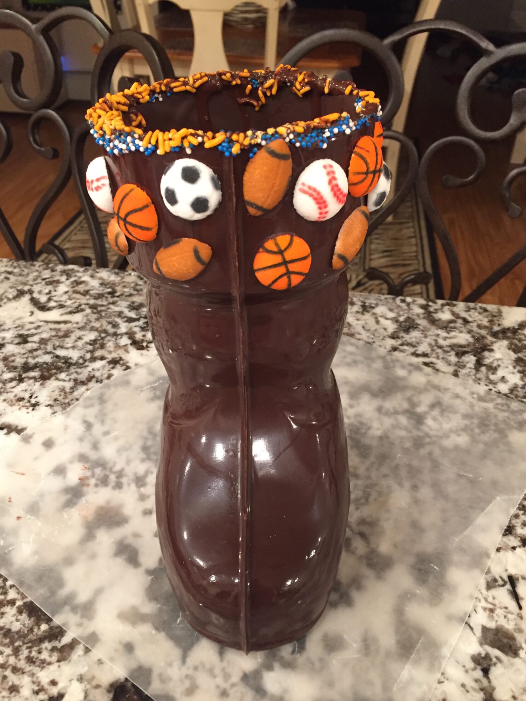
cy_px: 354
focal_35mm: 30
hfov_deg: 46.8
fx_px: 608
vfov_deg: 60.0
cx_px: 266
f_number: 2.2
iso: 200
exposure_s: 1/30
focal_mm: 4.15
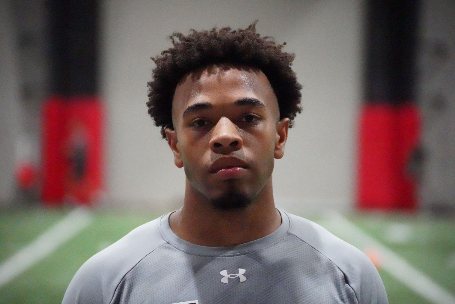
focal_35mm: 207
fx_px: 2618
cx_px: 228
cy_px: 152
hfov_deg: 9.9
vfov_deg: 6.6
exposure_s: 1/1000
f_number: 5.6
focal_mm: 207
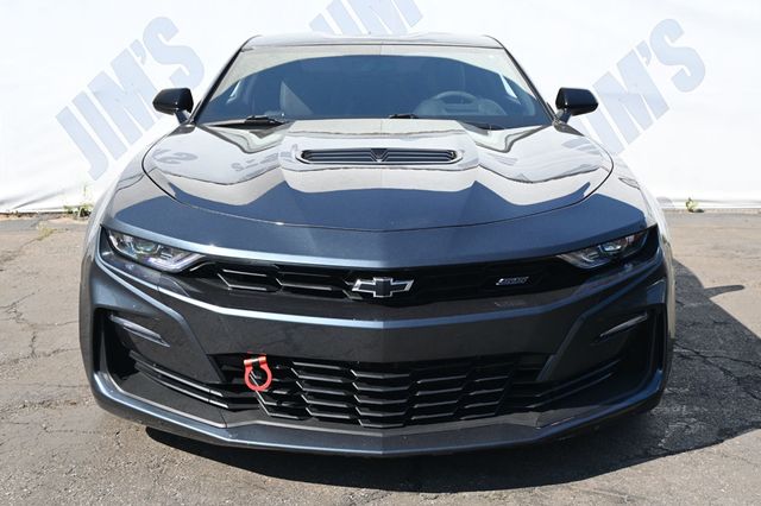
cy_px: 253
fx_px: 887
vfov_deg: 31.9
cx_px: 380
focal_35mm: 42
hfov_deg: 46.4
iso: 200
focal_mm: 28
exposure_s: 1/250
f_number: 5.6
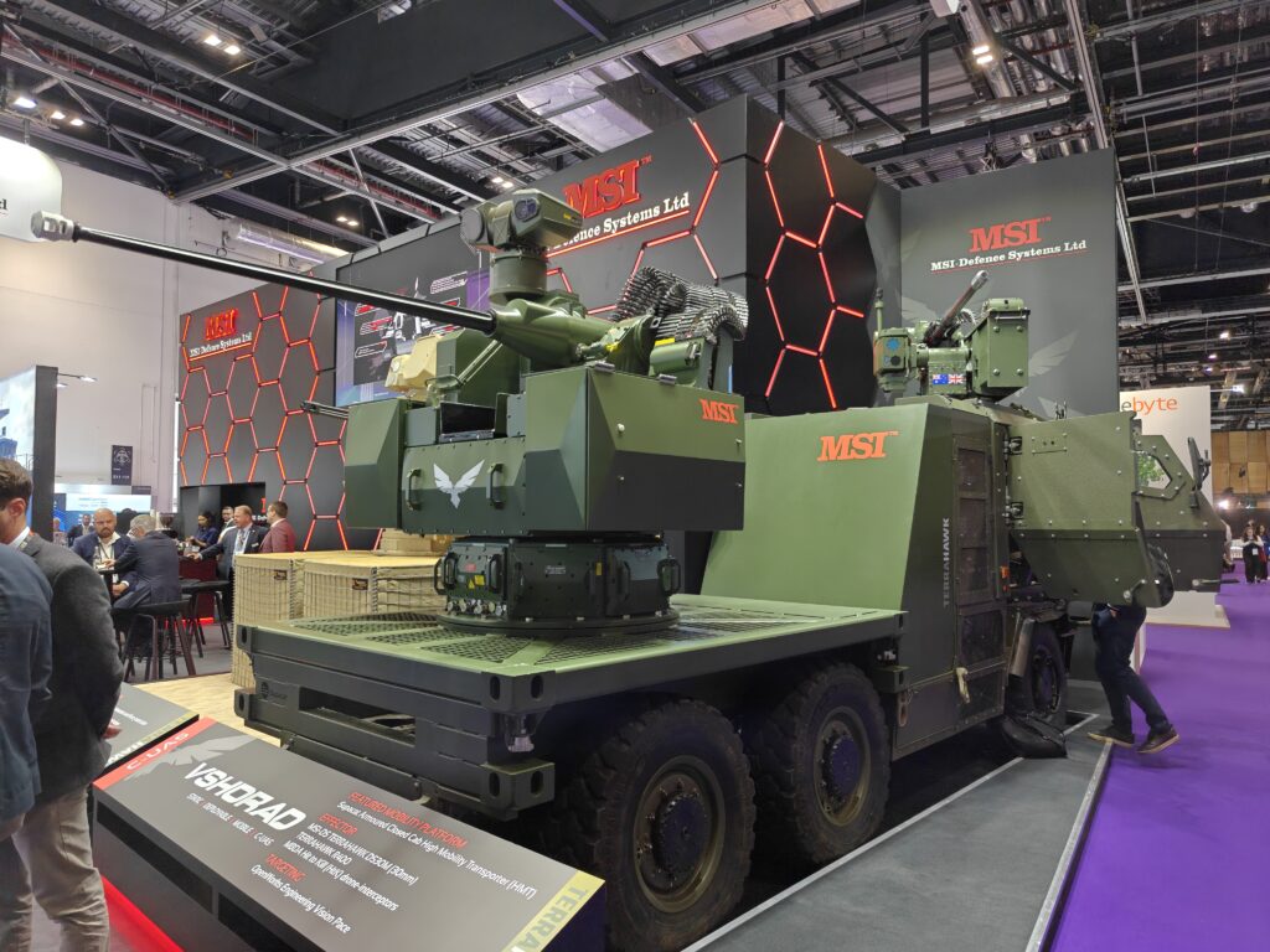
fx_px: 844
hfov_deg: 73.9
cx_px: 635
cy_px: 476
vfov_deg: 58.9
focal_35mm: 23
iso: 100
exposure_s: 1/100
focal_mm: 6.06
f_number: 1.6
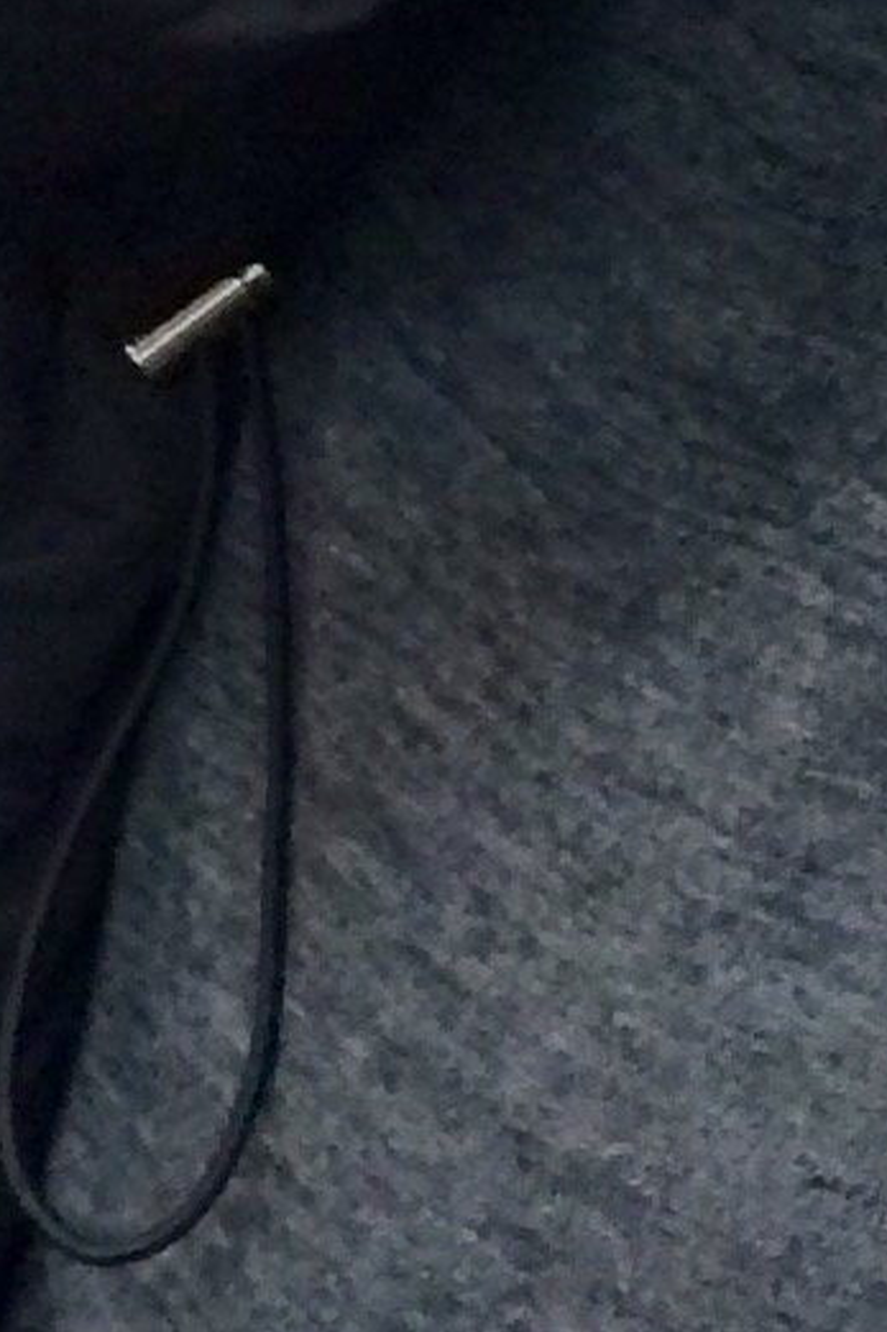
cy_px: -378
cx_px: 1971
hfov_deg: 6.9
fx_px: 6989
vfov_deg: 10.7
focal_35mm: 189
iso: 200
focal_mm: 4.15
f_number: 2.2
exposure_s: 1/30
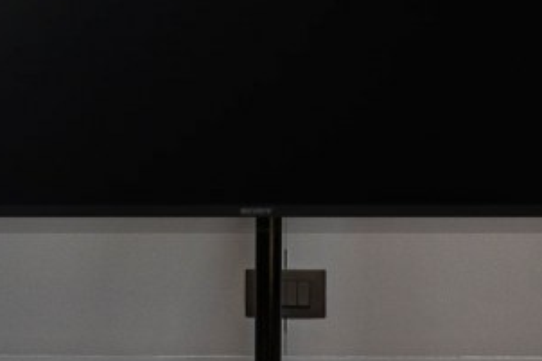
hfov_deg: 16.0
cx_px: 468
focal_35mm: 127
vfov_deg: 10.6
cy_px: -49
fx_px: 1911
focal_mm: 24
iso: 200
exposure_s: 1/5
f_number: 5.6
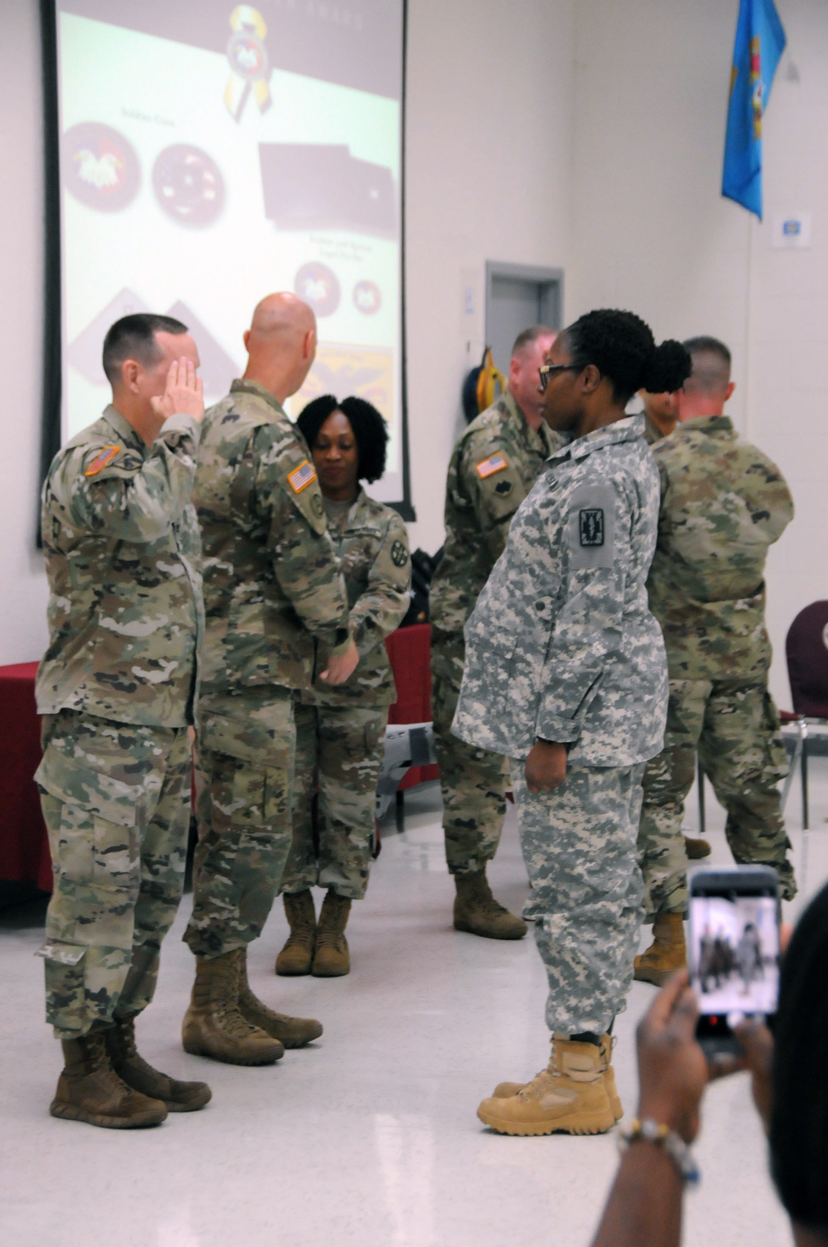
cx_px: 414
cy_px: 624
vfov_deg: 21.9
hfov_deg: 14.7
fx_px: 3217
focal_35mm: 93
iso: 1600
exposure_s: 1/100
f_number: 5
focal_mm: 62
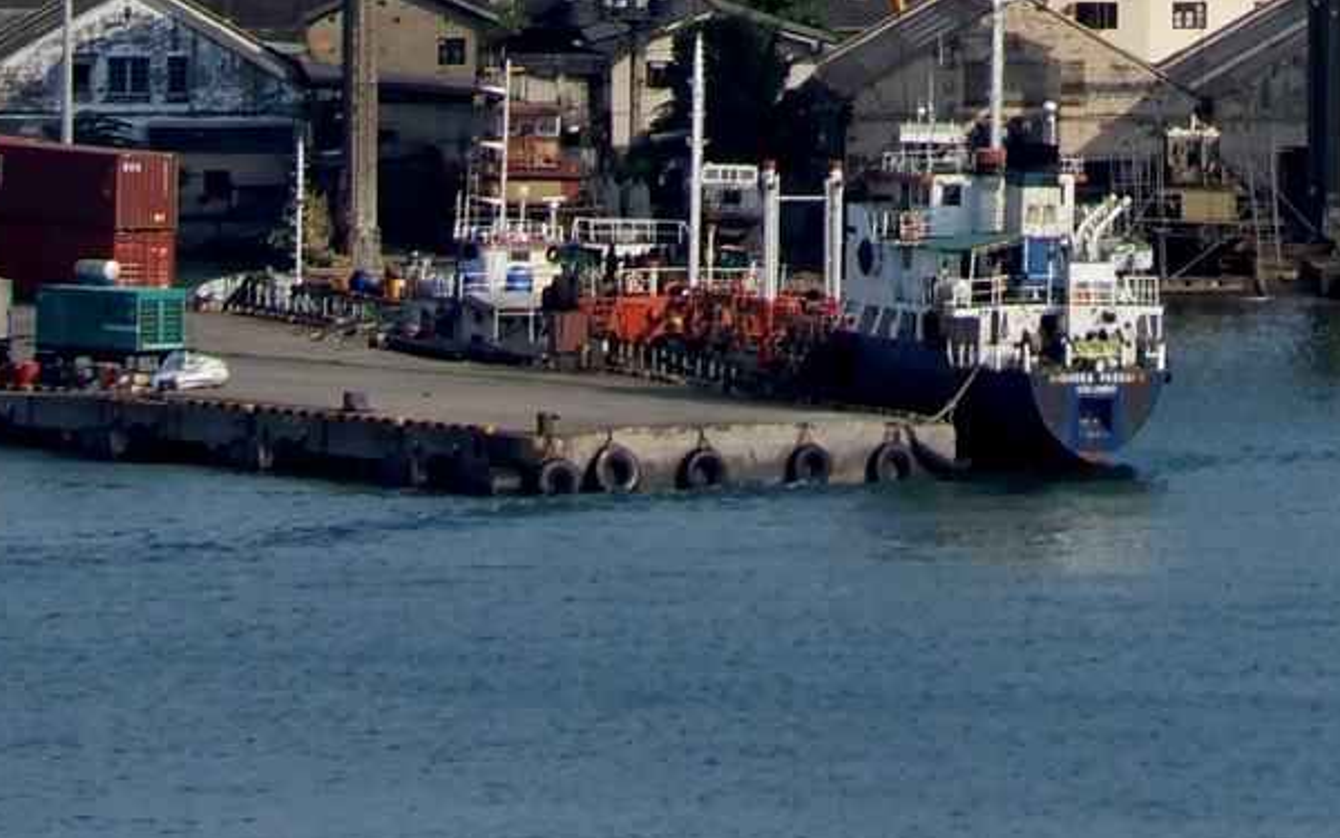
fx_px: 19867
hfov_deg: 3.9
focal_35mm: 544
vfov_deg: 2.4
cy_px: -991
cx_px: 1404
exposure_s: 1/500
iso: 80
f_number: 5.6
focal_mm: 32.1
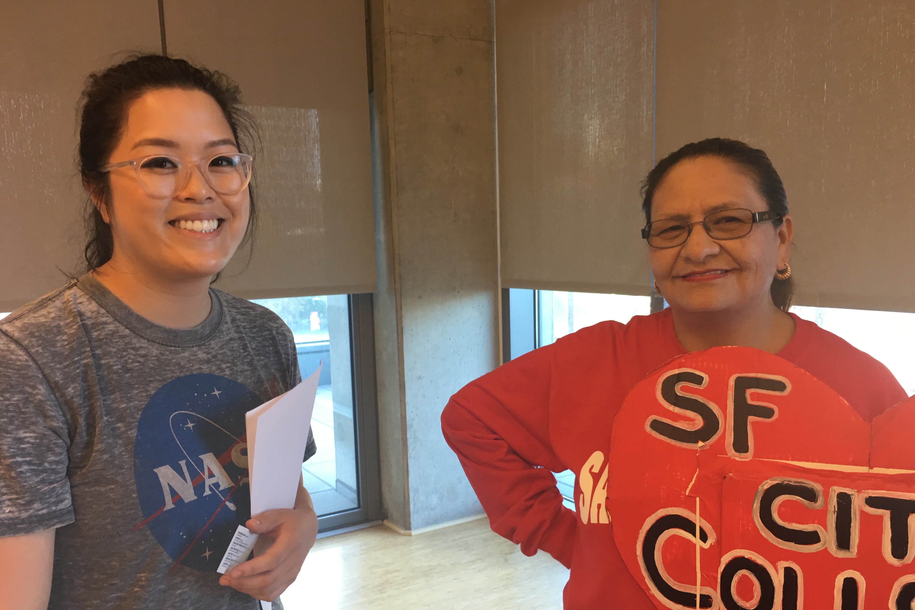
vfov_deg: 42.2
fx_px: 788
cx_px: 459
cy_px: 352
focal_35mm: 31
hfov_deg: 60.3
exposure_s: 1/15
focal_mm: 4.15
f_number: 2.2
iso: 32
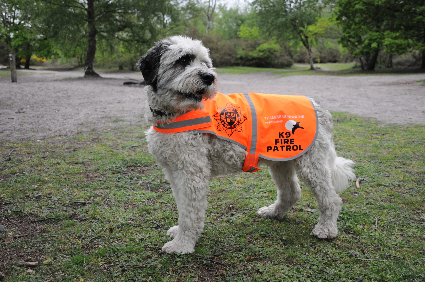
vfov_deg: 36.8
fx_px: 424
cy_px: 141
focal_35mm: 36
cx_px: 212
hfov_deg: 53.2
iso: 1600
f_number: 4.5
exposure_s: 1/640
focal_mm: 24
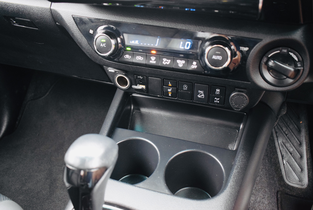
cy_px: 105
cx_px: 156
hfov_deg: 57.2
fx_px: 287
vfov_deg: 40.0
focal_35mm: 33
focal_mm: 22
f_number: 3.8
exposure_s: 1/50
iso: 3200
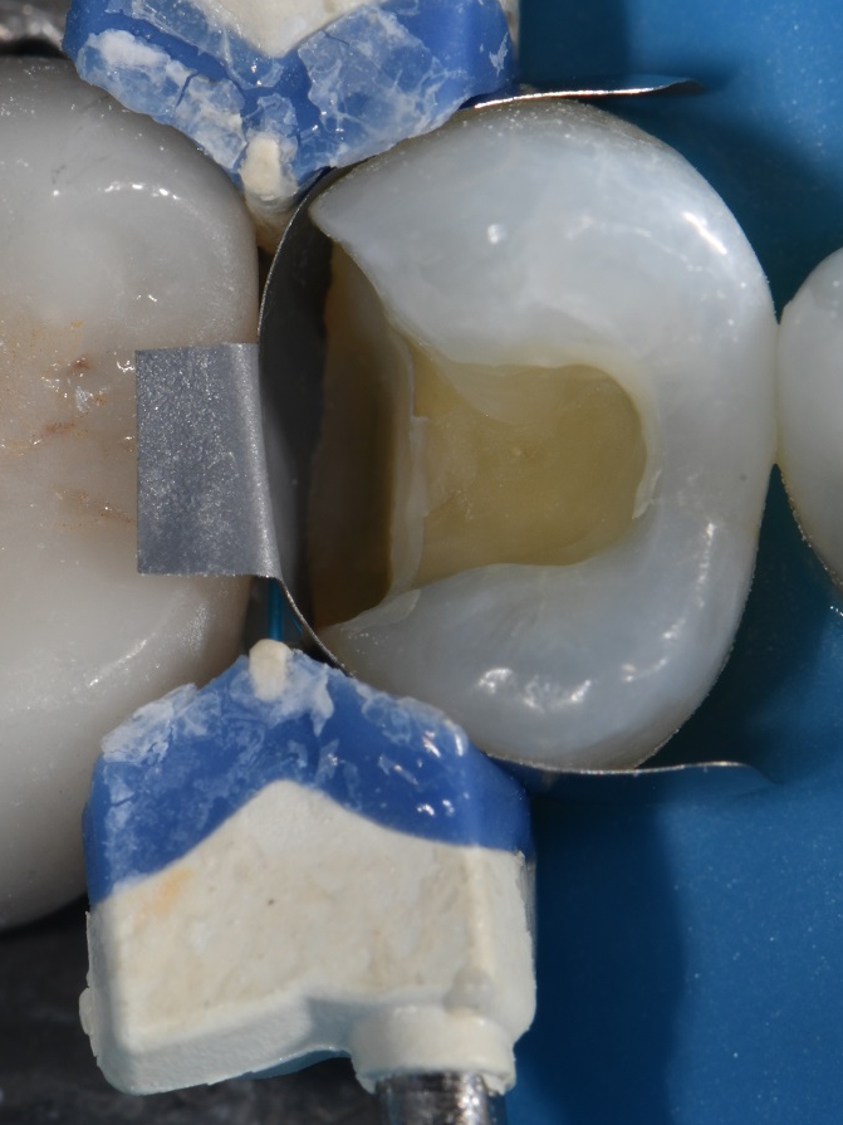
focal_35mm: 228
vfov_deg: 8.7
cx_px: 555
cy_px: 562
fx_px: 7405
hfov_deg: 6.5
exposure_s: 1/200
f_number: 32
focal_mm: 105
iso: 200
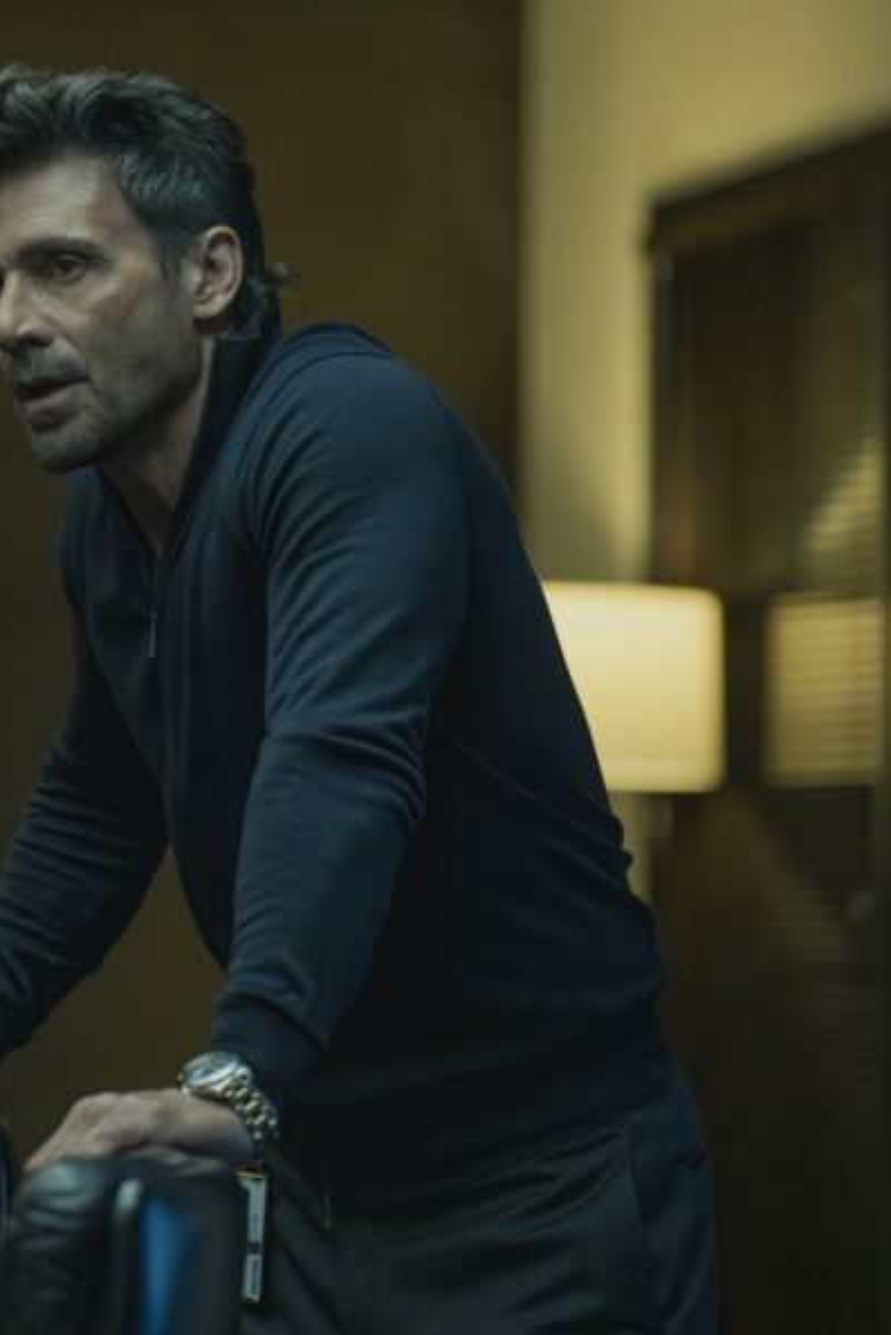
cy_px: 666
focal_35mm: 180
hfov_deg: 7.6
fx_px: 6678
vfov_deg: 11.4
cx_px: 108
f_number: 2.8
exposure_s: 1/125
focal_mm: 119
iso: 8000
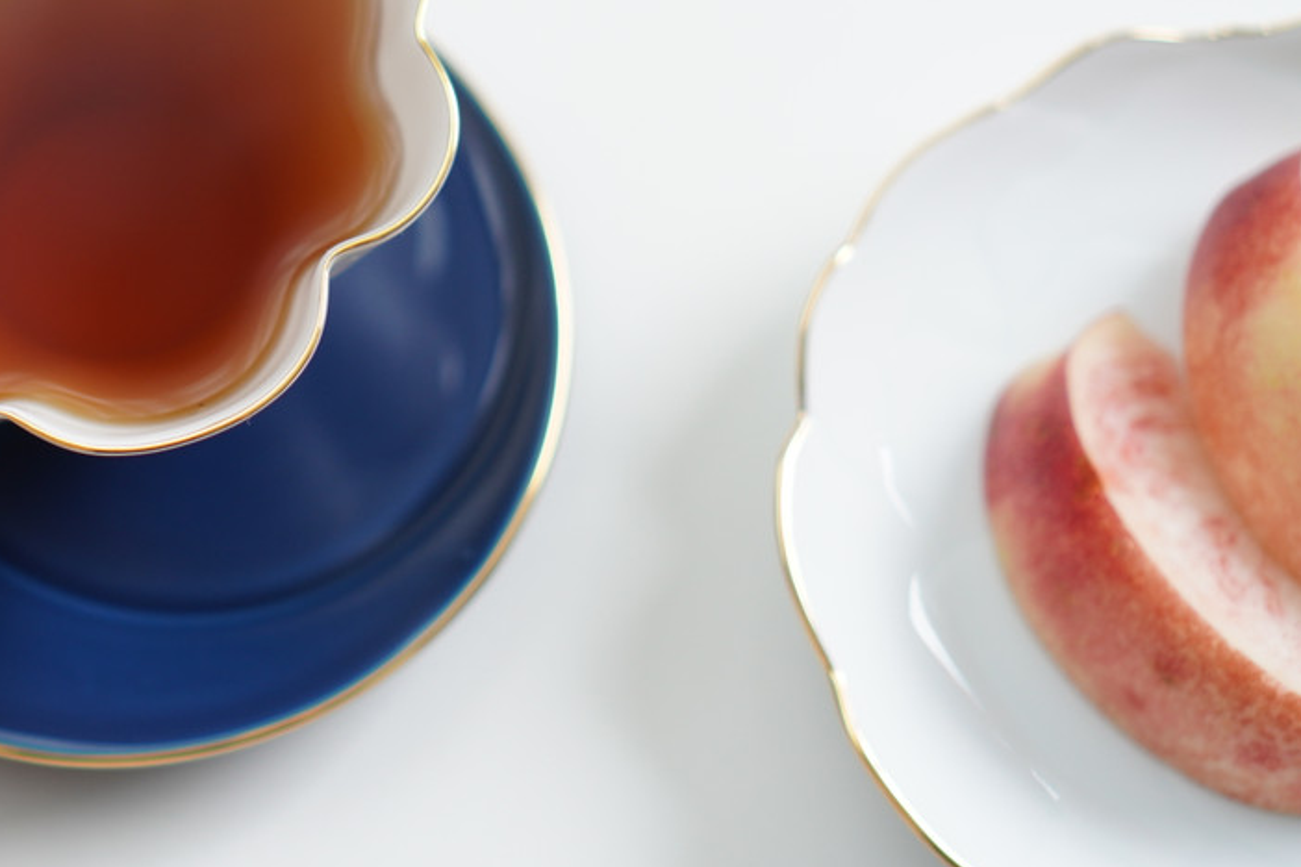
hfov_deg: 24.9
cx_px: 356
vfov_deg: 16.9
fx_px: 2919
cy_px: 280
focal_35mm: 81
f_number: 2
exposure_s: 1/320
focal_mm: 35
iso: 200
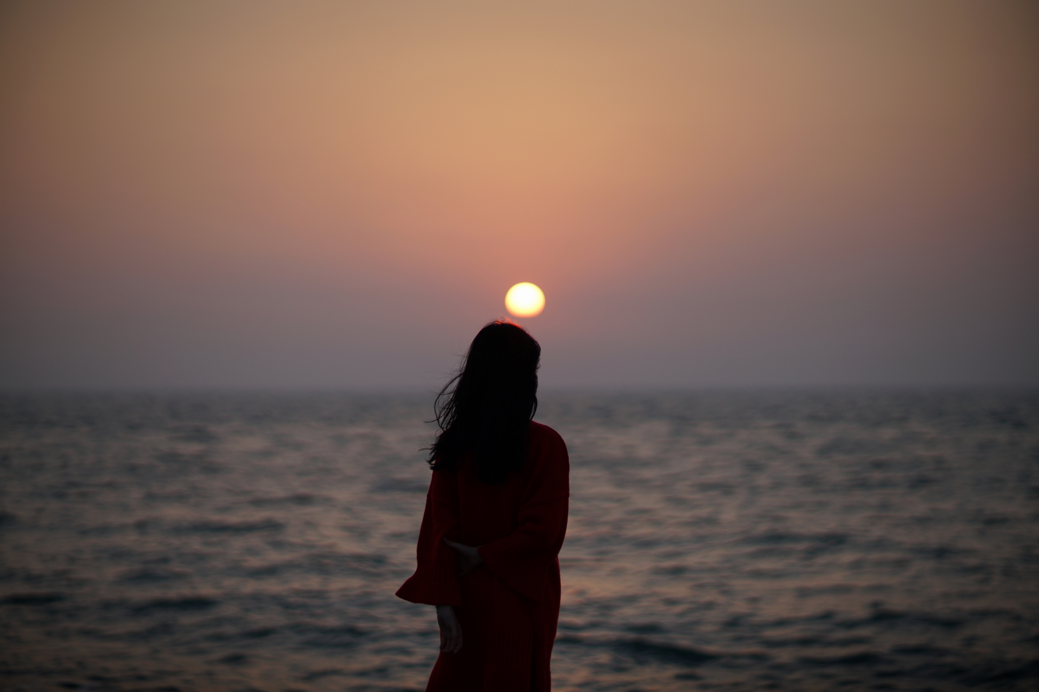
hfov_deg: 23.9
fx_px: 2453
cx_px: 520
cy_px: 346
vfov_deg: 16.1
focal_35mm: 85
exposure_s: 1/5000
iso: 100
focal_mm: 85
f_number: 1.4
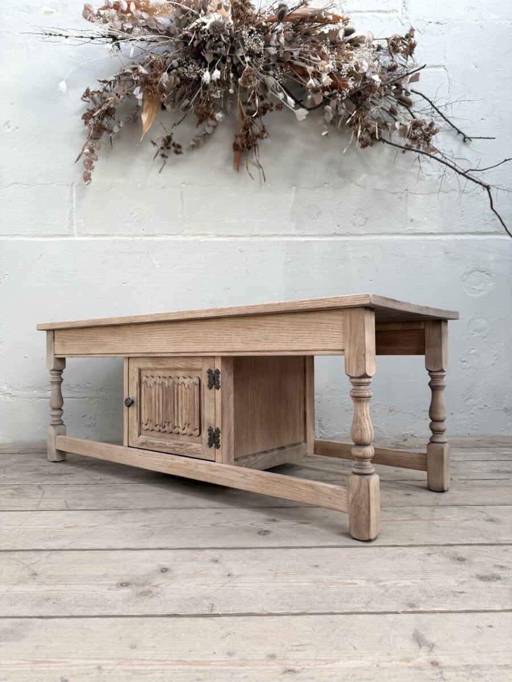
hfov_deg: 56.8
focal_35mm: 24
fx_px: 473
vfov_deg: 71.6
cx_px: 256
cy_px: 341
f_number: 1.78
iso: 80
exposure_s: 1/100
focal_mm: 6.76
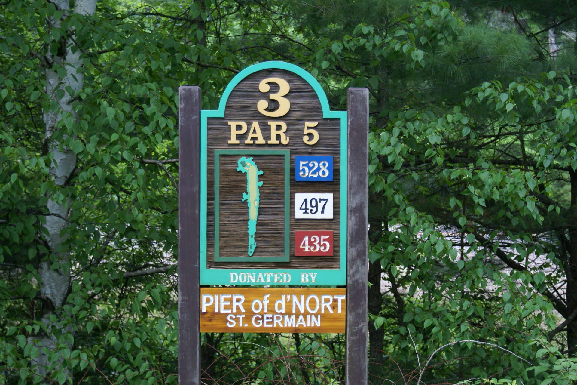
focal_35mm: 82
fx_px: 1322
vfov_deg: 16.6
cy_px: 192
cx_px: 288
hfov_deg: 24.6
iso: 400
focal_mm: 55
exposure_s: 1/60
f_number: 5.6
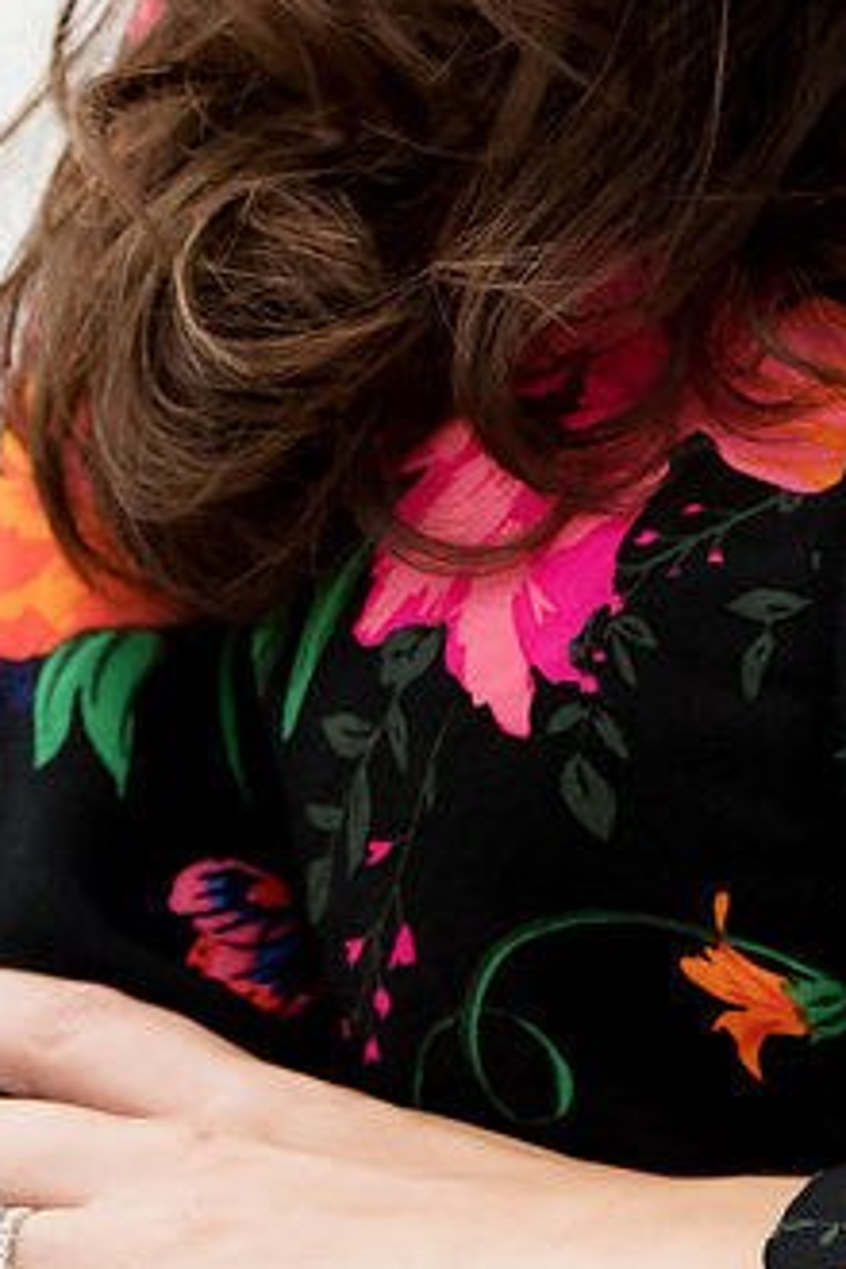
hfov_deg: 2.4
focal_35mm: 567
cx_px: 1100
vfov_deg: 3.6
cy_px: -631
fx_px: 19985
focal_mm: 122
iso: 2000
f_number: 5
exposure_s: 1/1000
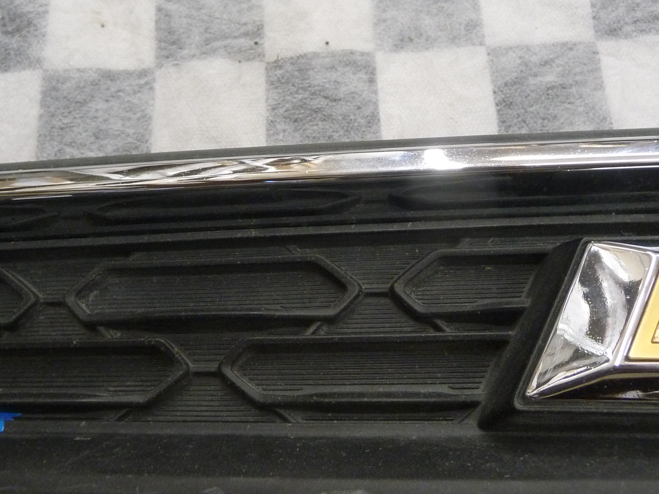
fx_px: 819
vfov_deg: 33.6
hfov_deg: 43.9
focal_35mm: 43
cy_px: 247
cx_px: 330
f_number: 3.5
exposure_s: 1/25
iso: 400
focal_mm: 5.3
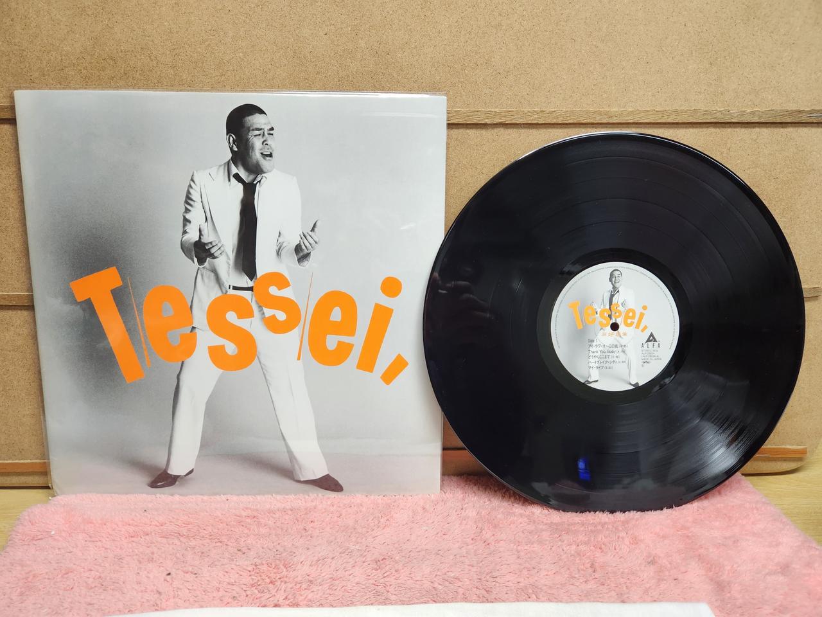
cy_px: 308
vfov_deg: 58.9
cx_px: 411
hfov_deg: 73.9
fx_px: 546
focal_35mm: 23
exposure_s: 1/120
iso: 200
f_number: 1.8
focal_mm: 5.4
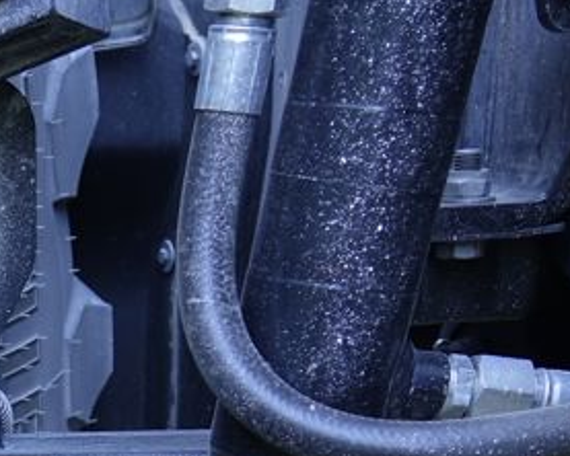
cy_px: 671
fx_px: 1621
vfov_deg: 15.0
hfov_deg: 17.2
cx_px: -381
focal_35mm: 96
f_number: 2.4
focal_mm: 8.8
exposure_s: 1/80
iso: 200
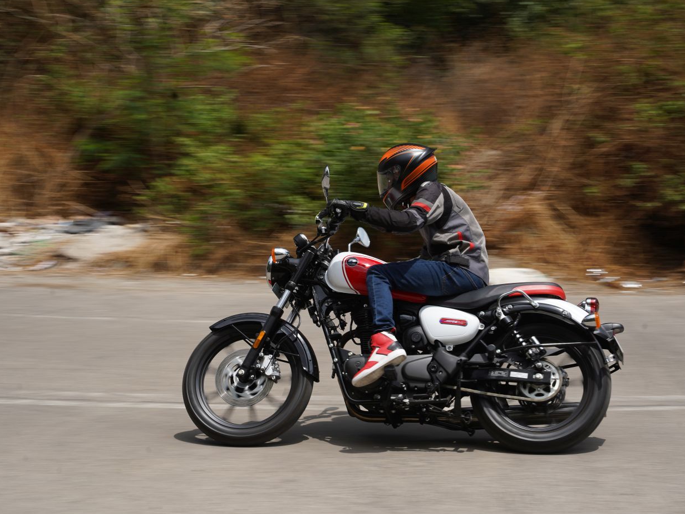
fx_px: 1623
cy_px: 255
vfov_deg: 18.0
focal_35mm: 82
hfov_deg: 23.8
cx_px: 361
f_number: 13
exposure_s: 1/160
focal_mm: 75
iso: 100
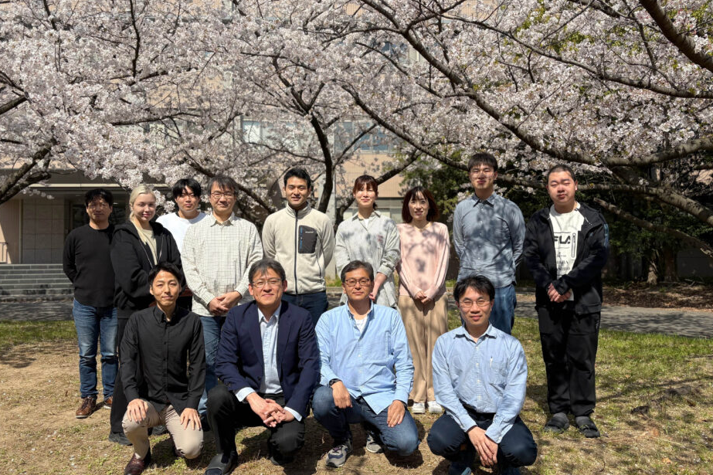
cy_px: 221
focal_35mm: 30
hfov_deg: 61.9
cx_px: 341
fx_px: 594
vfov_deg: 43.6
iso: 50
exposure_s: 1/3448
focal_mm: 5.96
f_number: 1.6
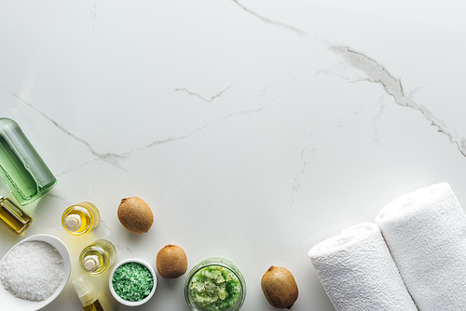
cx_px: 233
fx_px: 648
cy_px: 156
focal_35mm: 50
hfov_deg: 39.6
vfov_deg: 27.0
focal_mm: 50
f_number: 9
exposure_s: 1/160
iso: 200
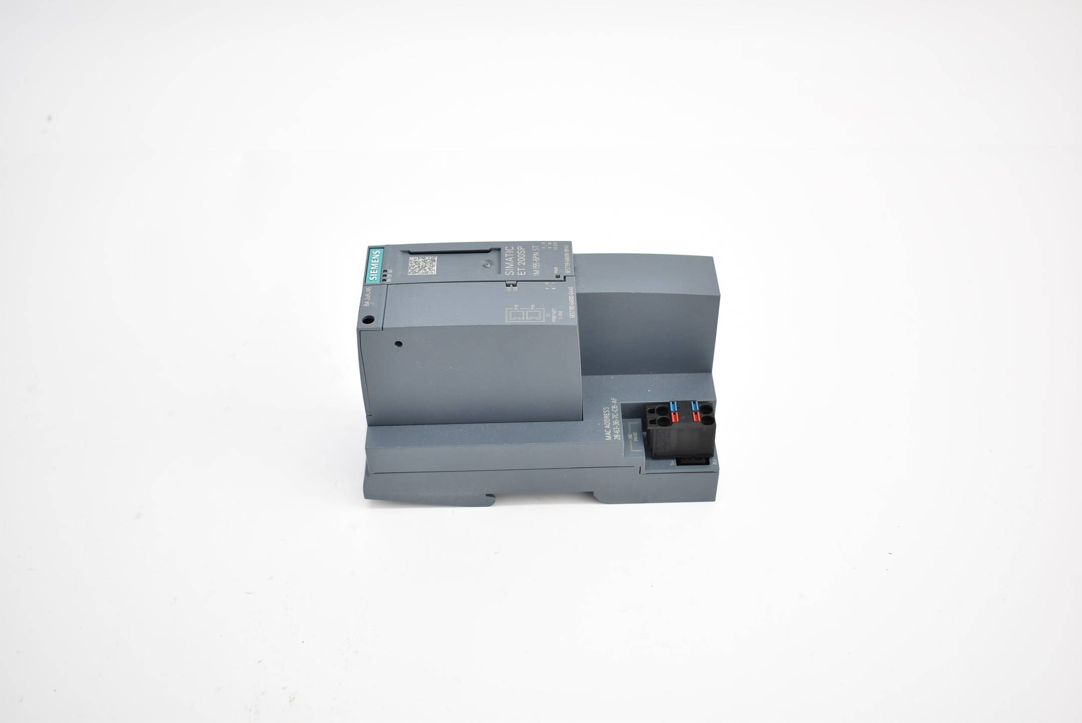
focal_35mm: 40
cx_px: 541
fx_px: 1218
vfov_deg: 33.1
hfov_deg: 47.9
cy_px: 362
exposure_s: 1/25
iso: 100
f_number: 4
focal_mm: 27
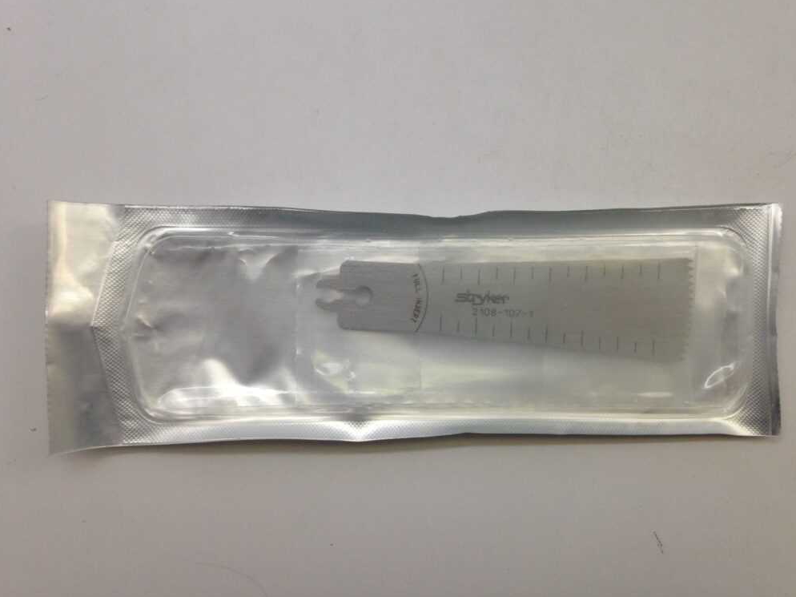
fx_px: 782
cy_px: 292
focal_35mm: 34
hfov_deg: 54.0
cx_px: 407
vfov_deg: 41.8
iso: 80
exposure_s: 1/120
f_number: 2.4
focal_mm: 4.12
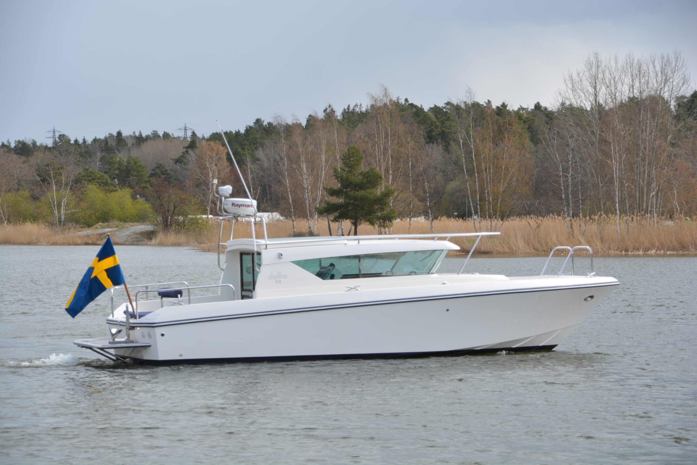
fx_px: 2614
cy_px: 232
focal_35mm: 135
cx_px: 348
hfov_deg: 15.2
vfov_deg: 10.2
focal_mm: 90
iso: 200
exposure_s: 1/640
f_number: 6.3
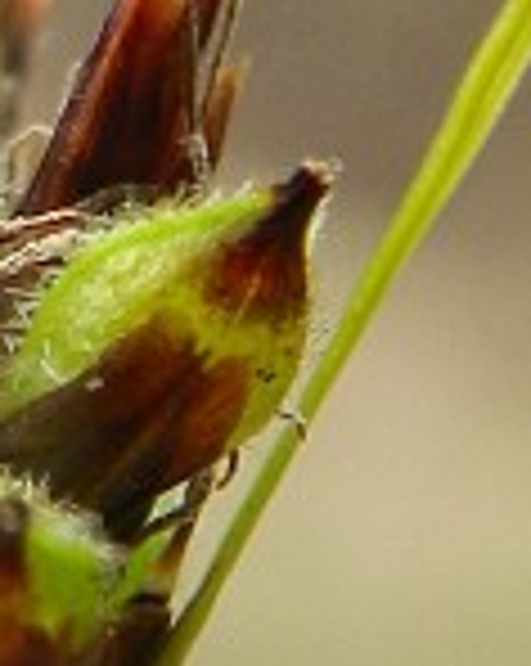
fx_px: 5000
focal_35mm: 254
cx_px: -4
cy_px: 248
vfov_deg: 7.6
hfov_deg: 6.1
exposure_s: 1/250
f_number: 3.7
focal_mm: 5.6
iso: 160
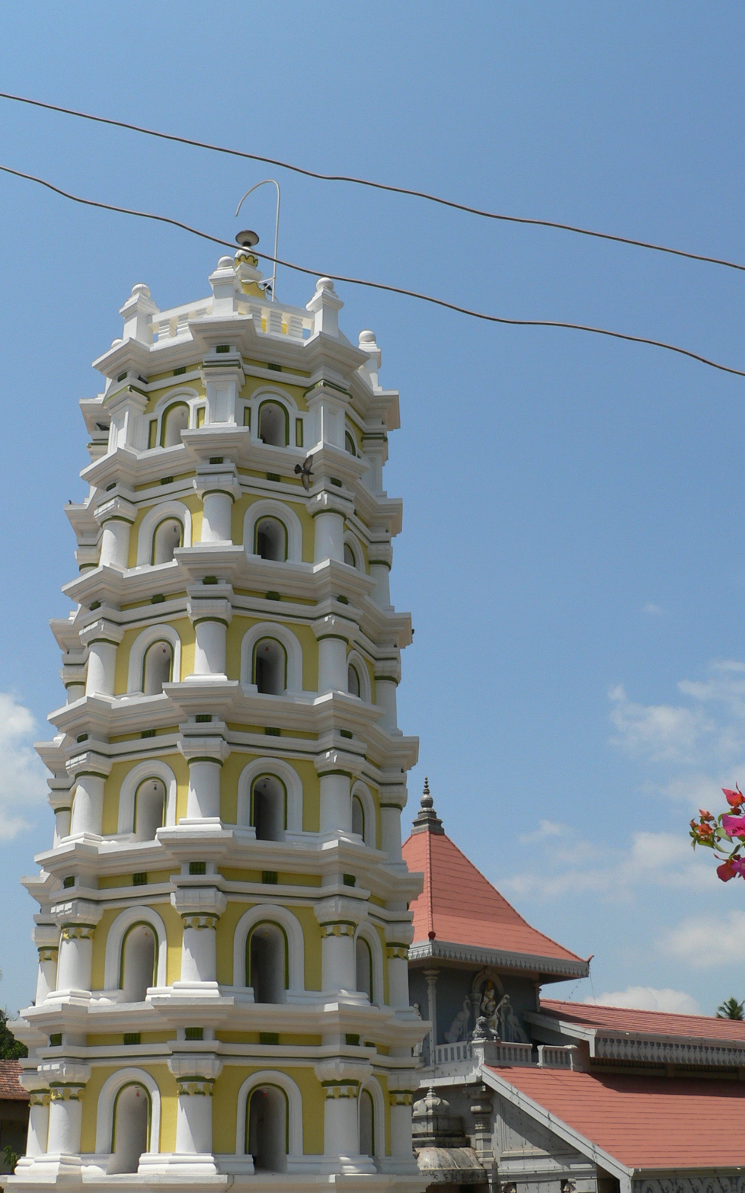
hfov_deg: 32.7
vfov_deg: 50.4
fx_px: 1268
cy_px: 593
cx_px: 394
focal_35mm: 39
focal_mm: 6
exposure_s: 1/500
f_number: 5.6
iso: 80
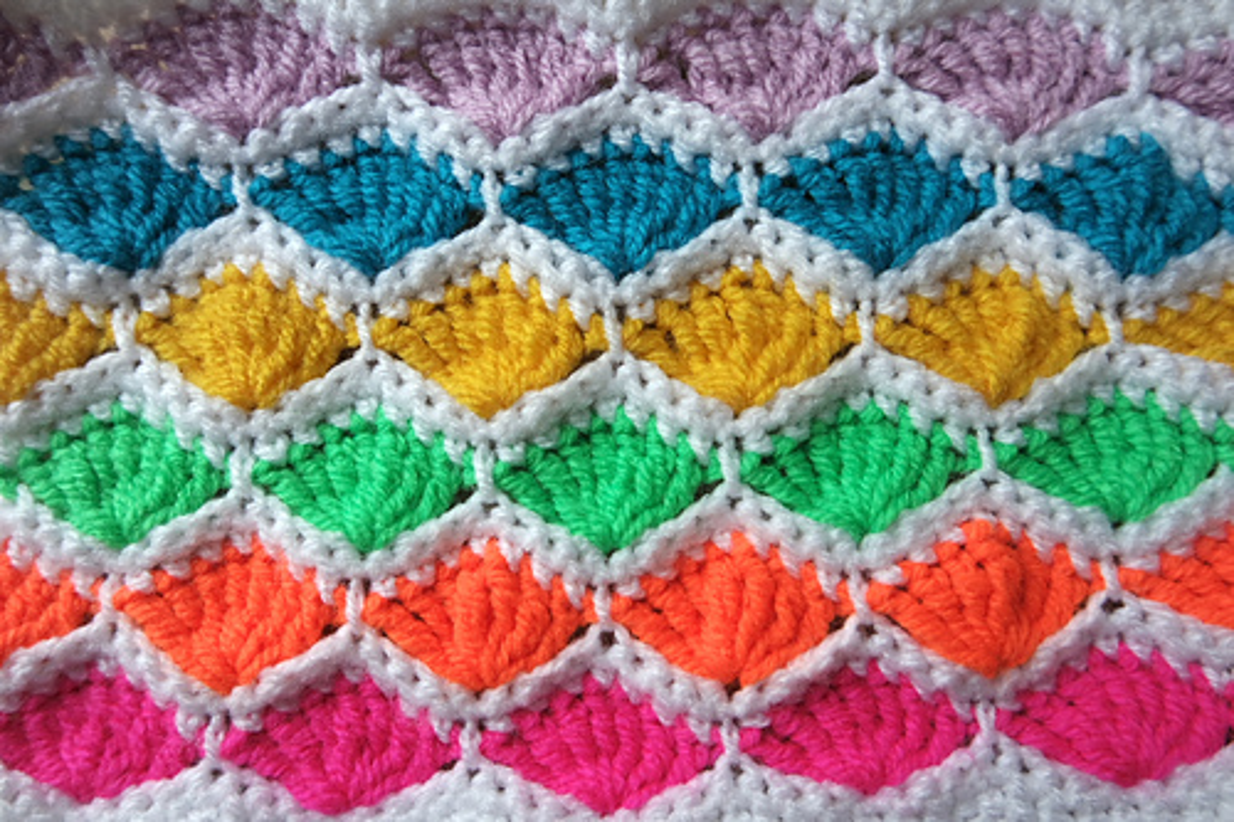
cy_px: 411
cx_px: 617
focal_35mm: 32
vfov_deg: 41.1
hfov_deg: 58.7
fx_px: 1096
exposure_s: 1/60
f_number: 4
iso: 200
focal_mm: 21
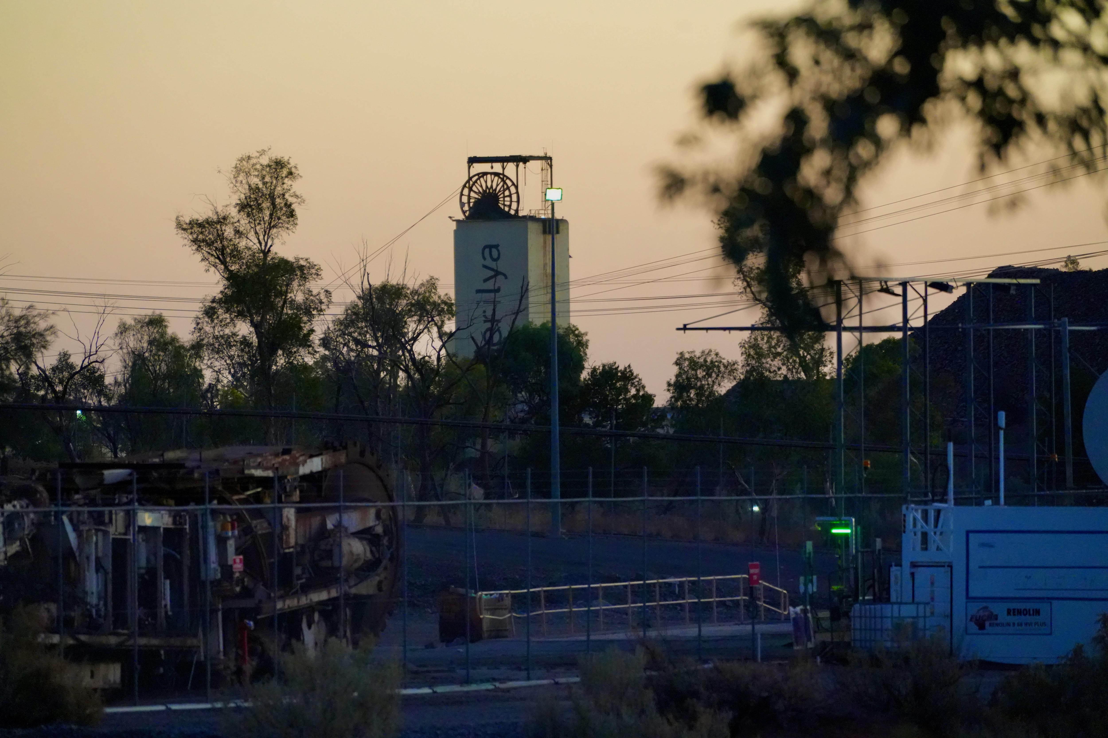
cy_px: 369
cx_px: 554
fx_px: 12310
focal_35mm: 400
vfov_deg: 3.4
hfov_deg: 5.2
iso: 12800
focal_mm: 400
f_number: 5.6
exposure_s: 1/500
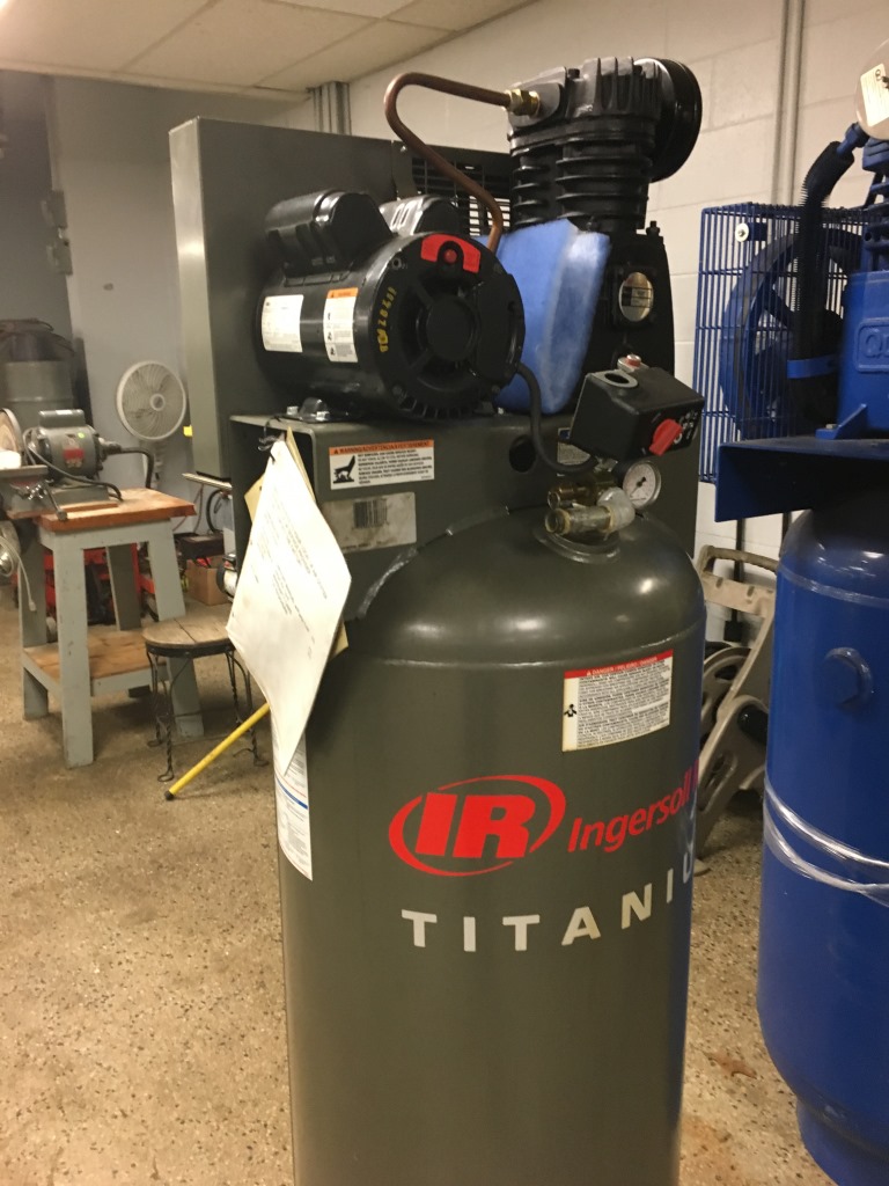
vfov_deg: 61.7
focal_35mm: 29
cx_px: 444
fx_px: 993
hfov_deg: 48.2
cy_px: 593
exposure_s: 1/17
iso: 200
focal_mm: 4.15
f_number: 2.2
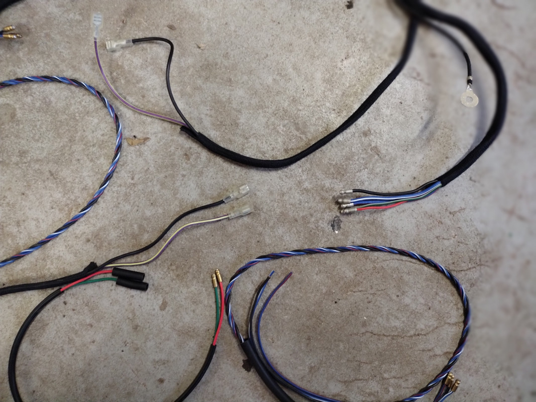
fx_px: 418
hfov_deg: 65.3
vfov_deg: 51.3
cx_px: 268
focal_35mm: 27
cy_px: 201
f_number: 1.7
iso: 841
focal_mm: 4.71
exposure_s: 1/33.3
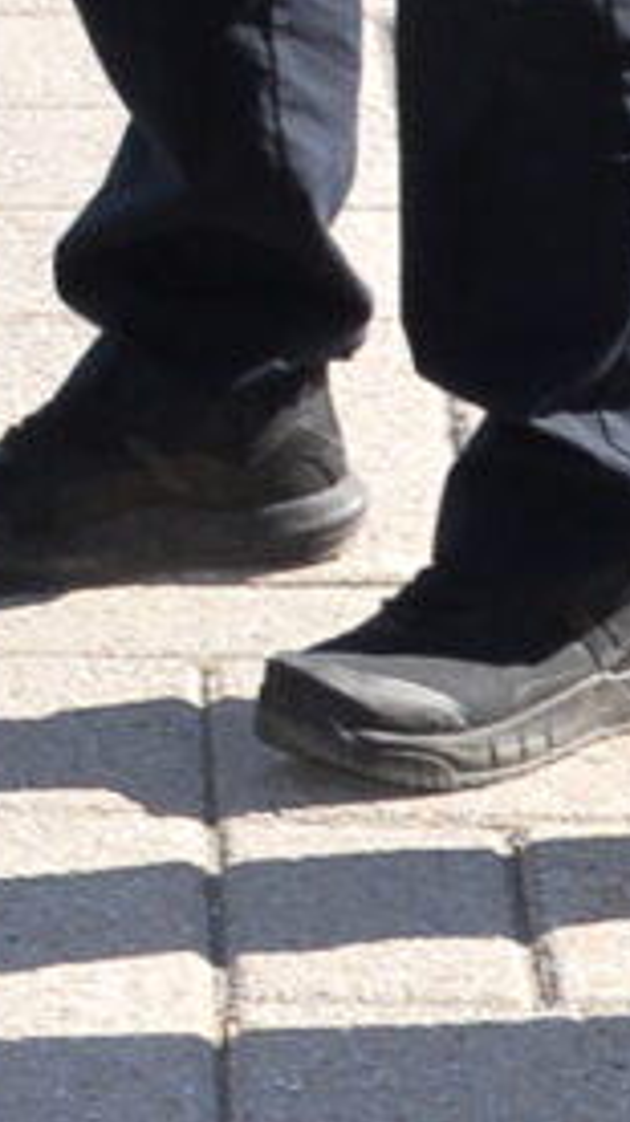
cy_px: -1128
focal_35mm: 311
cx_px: -1101
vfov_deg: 6.7
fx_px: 9247
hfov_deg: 3.8
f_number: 13
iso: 320
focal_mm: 32
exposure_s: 1/200
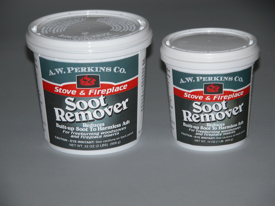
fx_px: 1263
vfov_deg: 9.3
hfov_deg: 12.4
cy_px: 103
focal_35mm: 159
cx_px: 138
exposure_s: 1/125
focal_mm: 41.1
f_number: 3.9
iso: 100
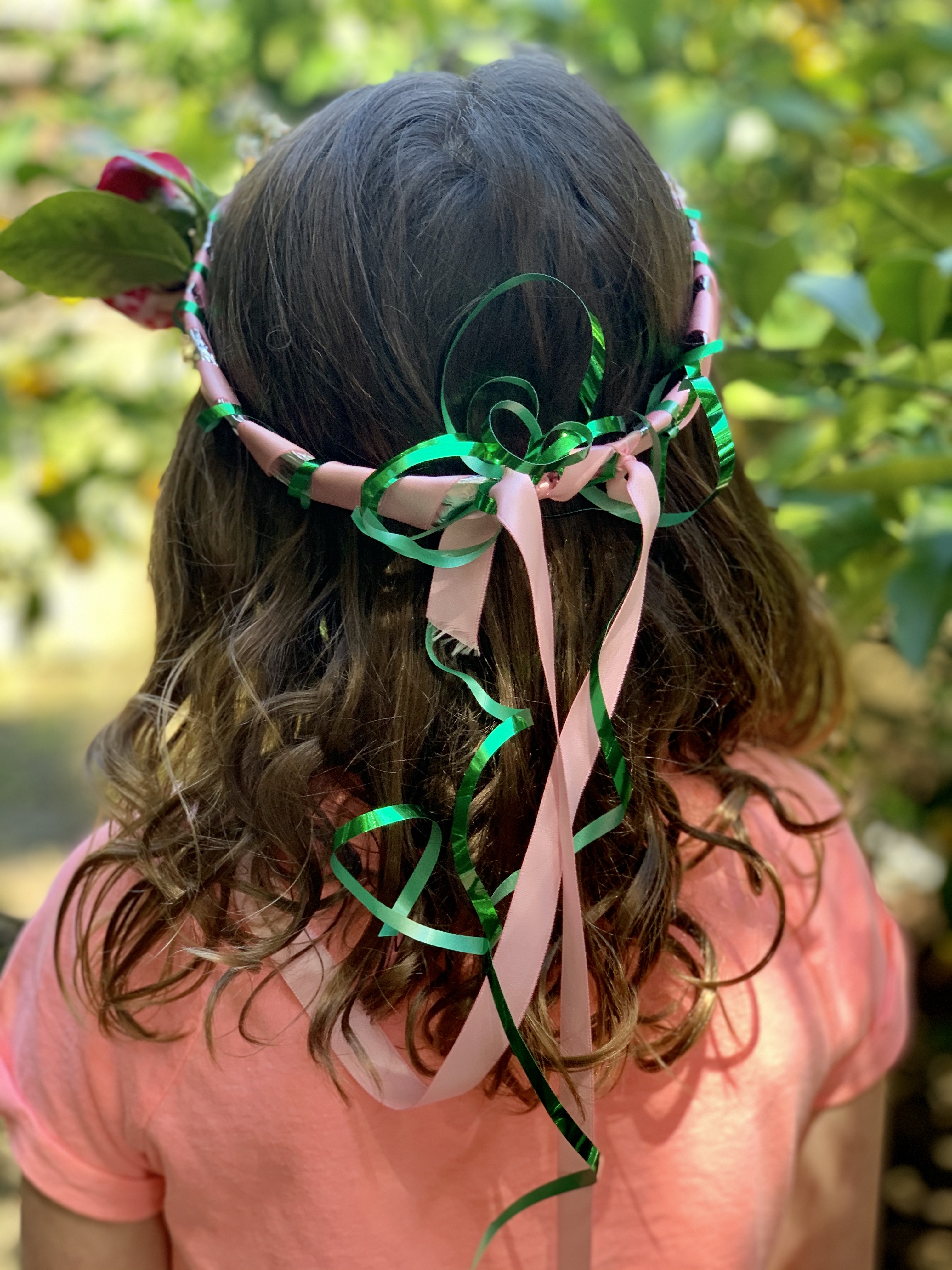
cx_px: 476
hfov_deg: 28.0
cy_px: 635
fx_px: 1907
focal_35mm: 52
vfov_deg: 36.8
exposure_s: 1/122
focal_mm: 6
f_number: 2.4
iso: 80
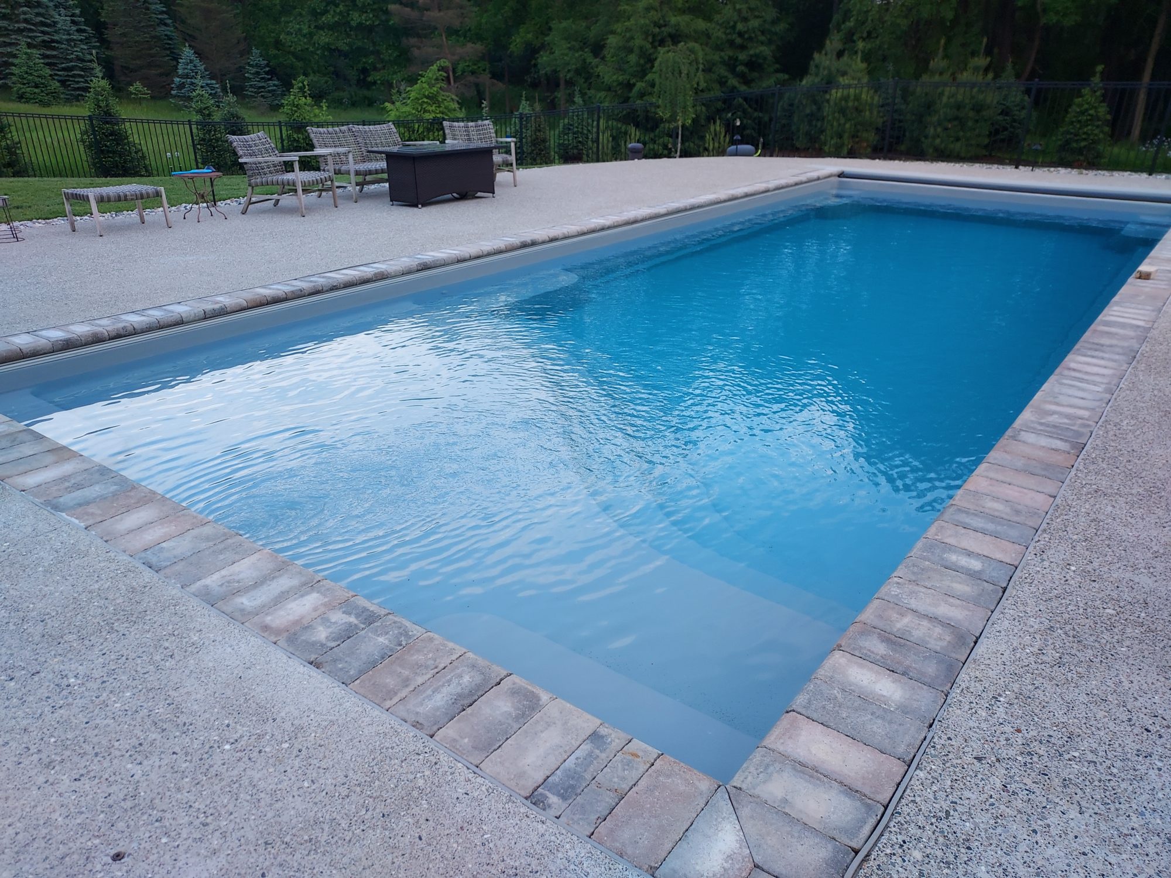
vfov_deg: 56.8
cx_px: 586
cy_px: 439
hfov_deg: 71.6
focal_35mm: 24
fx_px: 812
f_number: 1.8
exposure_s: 1/145
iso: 40
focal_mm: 4.6
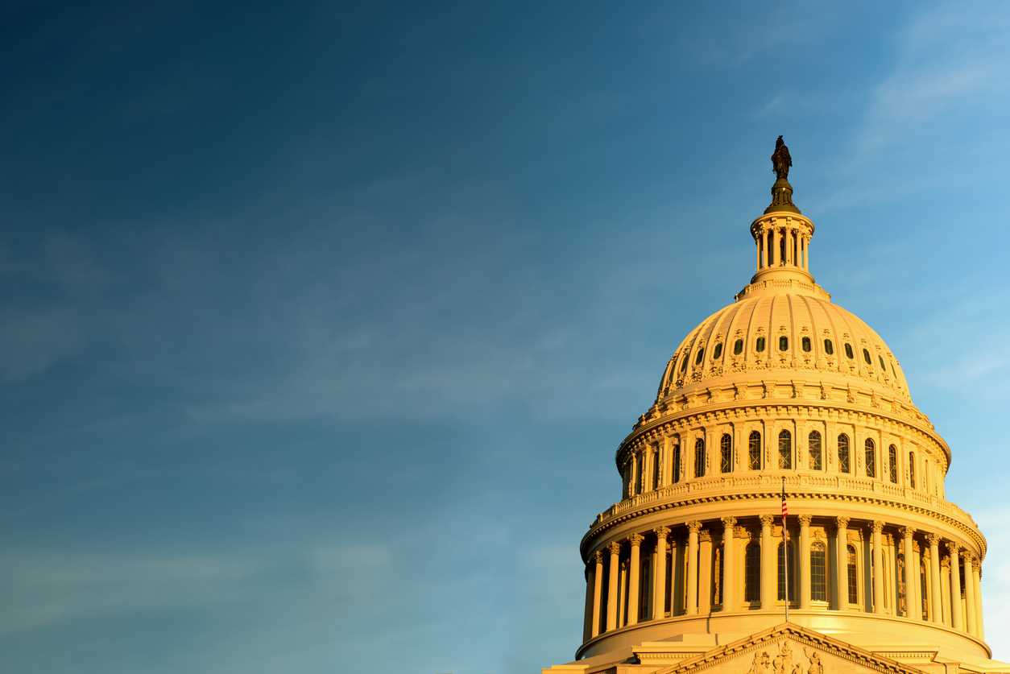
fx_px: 1291
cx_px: 505
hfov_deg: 42.7
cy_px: 337
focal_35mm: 46
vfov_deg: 29.3
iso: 100
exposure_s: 1/20
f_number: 10
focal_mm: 46
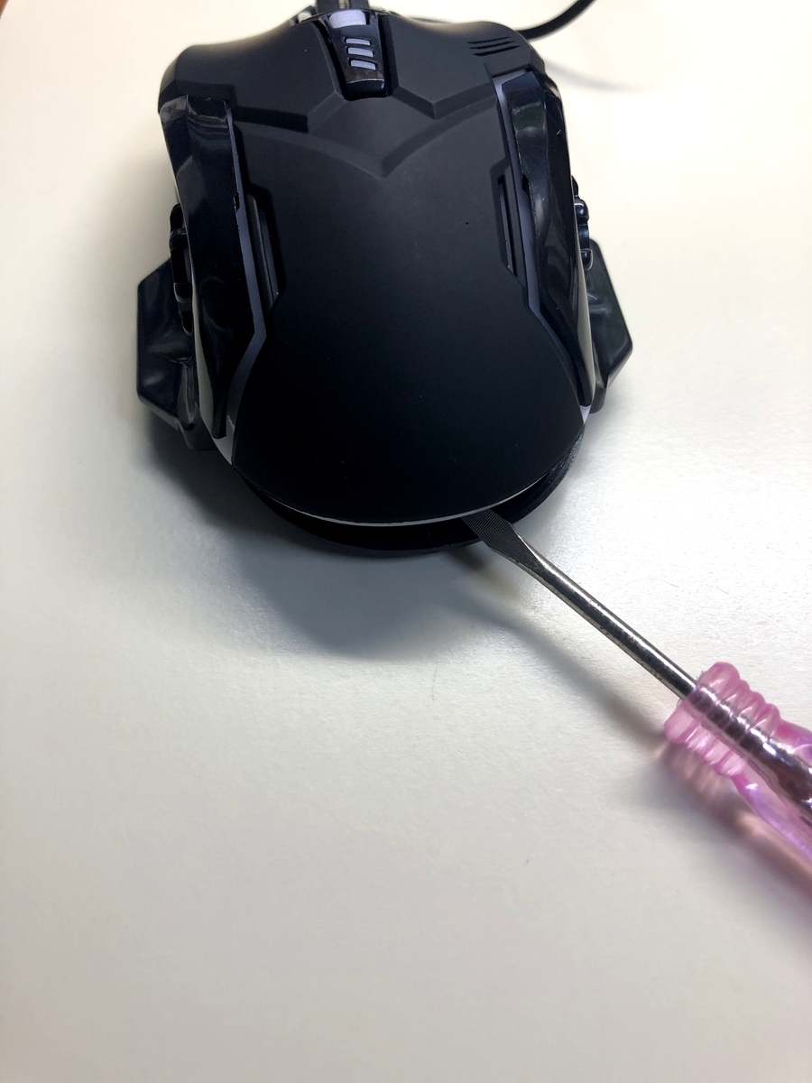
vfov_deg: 63.4
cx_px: 406
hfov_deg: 49.7
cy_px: 542
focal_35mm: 28
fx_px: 876
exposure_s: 1/40
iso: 25
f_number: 1.8
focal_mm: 3.99
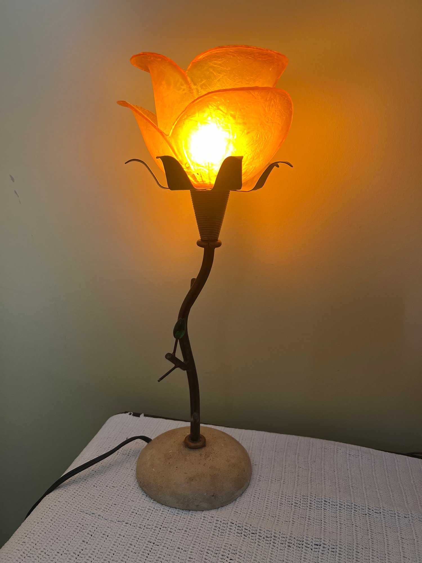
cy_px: 282
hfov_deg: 53.1
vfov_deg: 67.3
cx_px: 211
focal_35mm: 26
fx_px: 423
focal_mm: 5.7
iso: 250
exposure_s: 1/60
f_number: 1.5
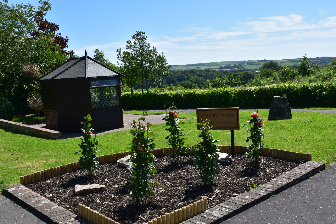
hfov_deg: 55.1
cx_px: 168
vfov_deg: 38.4
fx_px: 322
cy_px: 112
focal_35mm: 34
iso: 400
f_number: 11
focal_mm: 23
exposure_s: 1/400
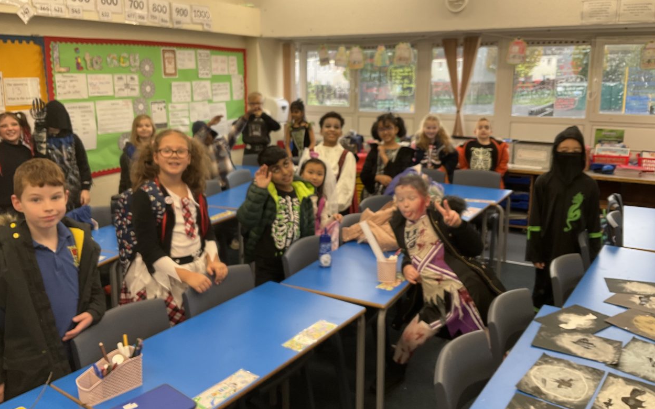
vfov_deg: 40.5
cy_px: 180
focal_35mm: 31
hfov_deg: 61.2
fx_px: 553
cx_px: 328
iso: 40
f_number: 1.8
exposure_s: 1/50
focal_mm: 3
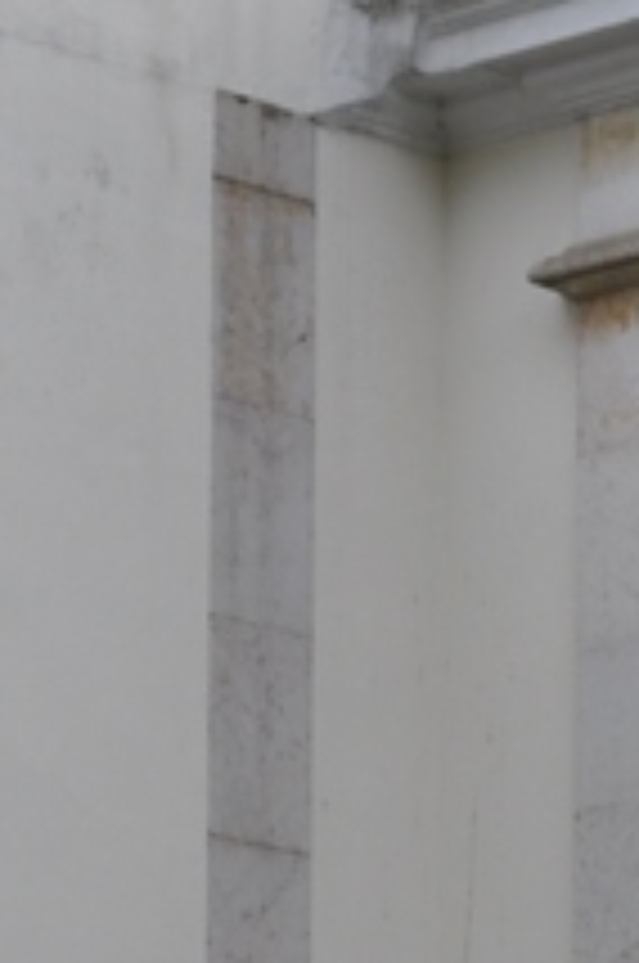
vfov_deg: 5.9
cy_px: 2232
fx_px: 9001
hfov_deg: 4.1
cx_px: 731
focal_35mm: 337
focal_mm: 40
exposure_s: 1/320
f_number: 9
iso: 200
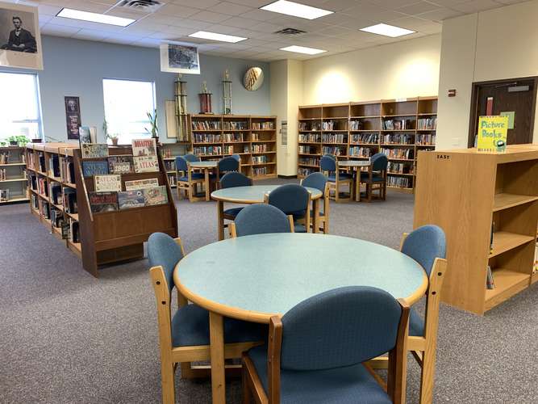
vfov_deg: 53.0
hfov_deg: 67.3
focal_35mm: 26
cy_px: 202
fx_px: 404
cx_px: 269
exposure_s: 1/60
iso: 160
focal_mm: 4.25
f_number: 1.8
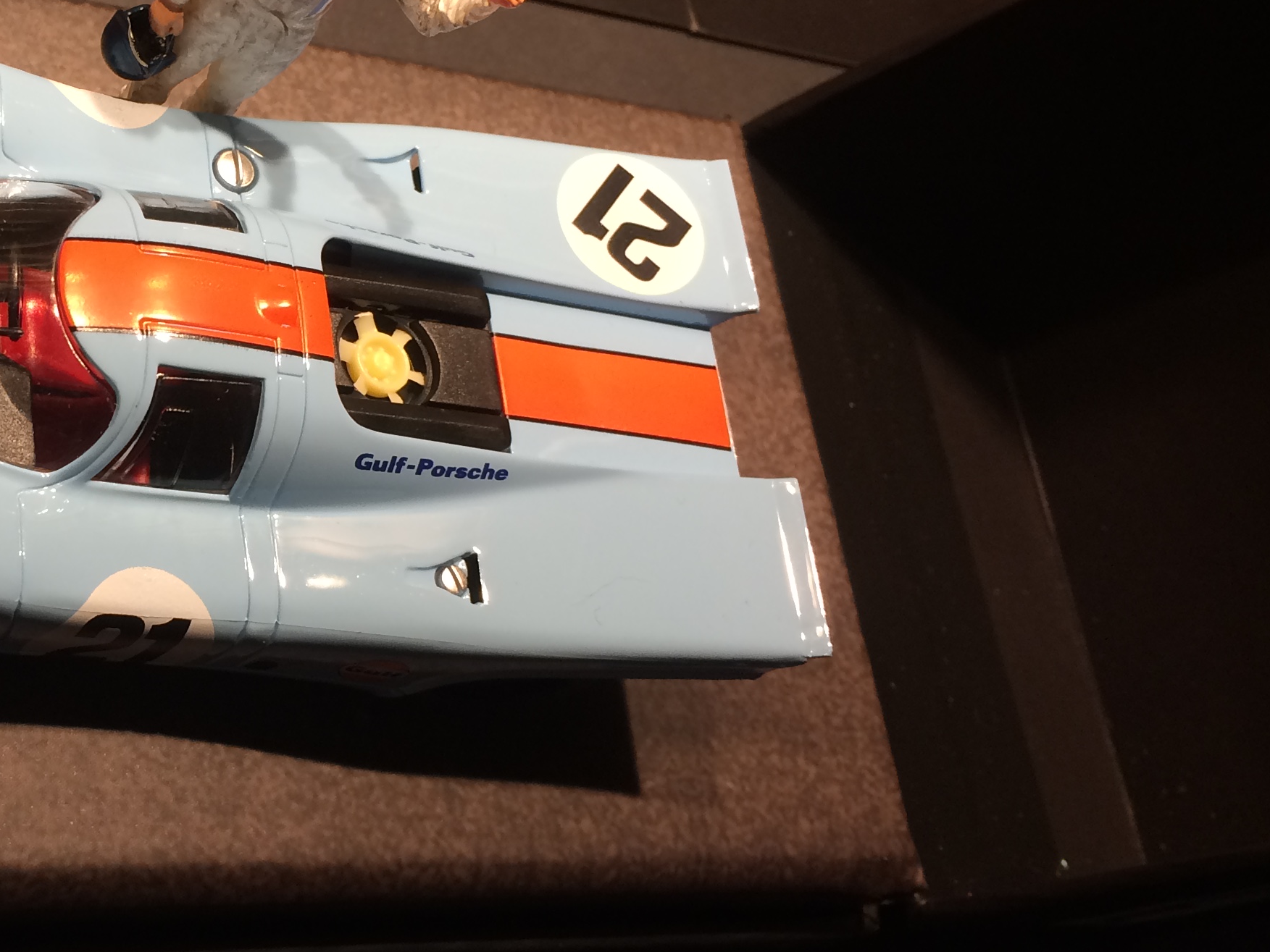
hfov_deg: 33.5
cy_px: 394
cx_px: 103
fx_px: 1981
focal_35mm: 54
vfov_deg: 27.0
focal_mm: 4.15
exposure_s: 1/33
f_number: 2.2
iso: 40
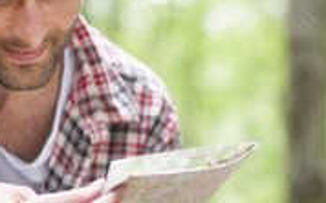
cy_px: 211
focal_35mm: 169
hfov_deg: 12.4
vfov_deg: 7.7
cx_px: 136
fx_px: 1501
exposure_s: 1/320
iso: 125
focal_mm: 50
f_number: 2
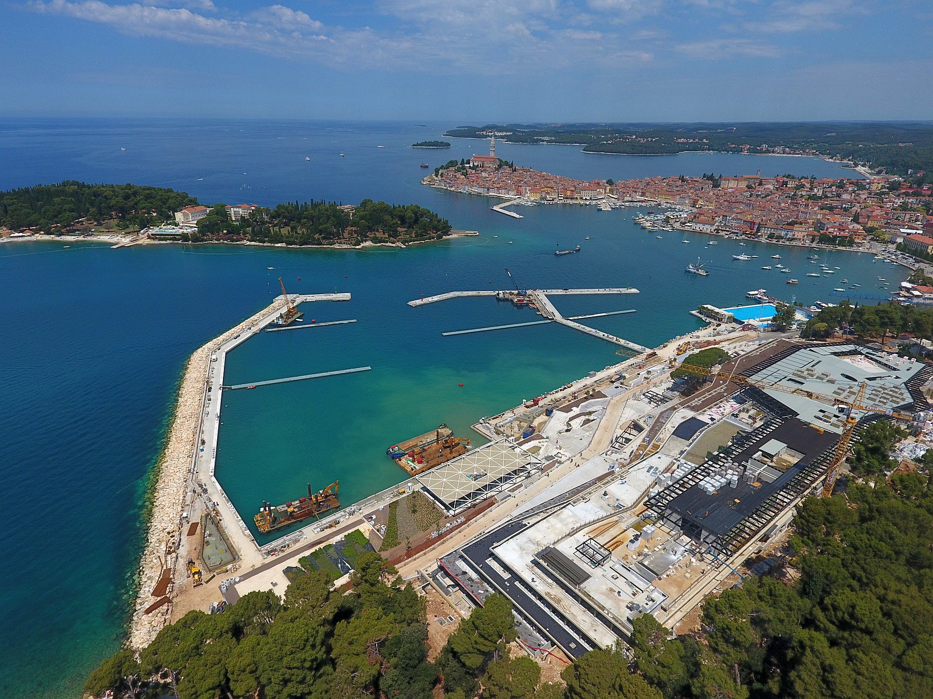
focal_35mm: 20
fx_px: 539
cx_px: 466
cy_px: 350
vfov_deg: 66.0
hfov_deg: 81.7
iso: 100
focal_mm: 3.61
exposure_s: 1/2591
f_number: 2.8
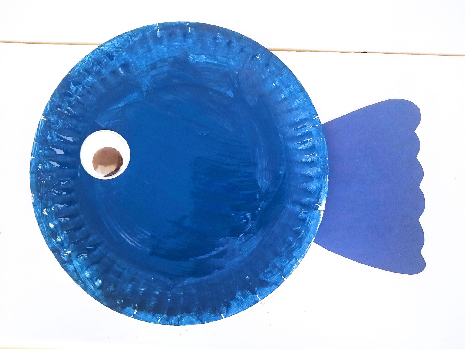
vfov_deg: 54.9
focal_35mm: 25
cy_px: 174
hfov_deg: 69.4
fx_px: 336
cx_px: 232
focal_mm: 4.6
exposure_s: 1/20
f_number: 2
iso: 800
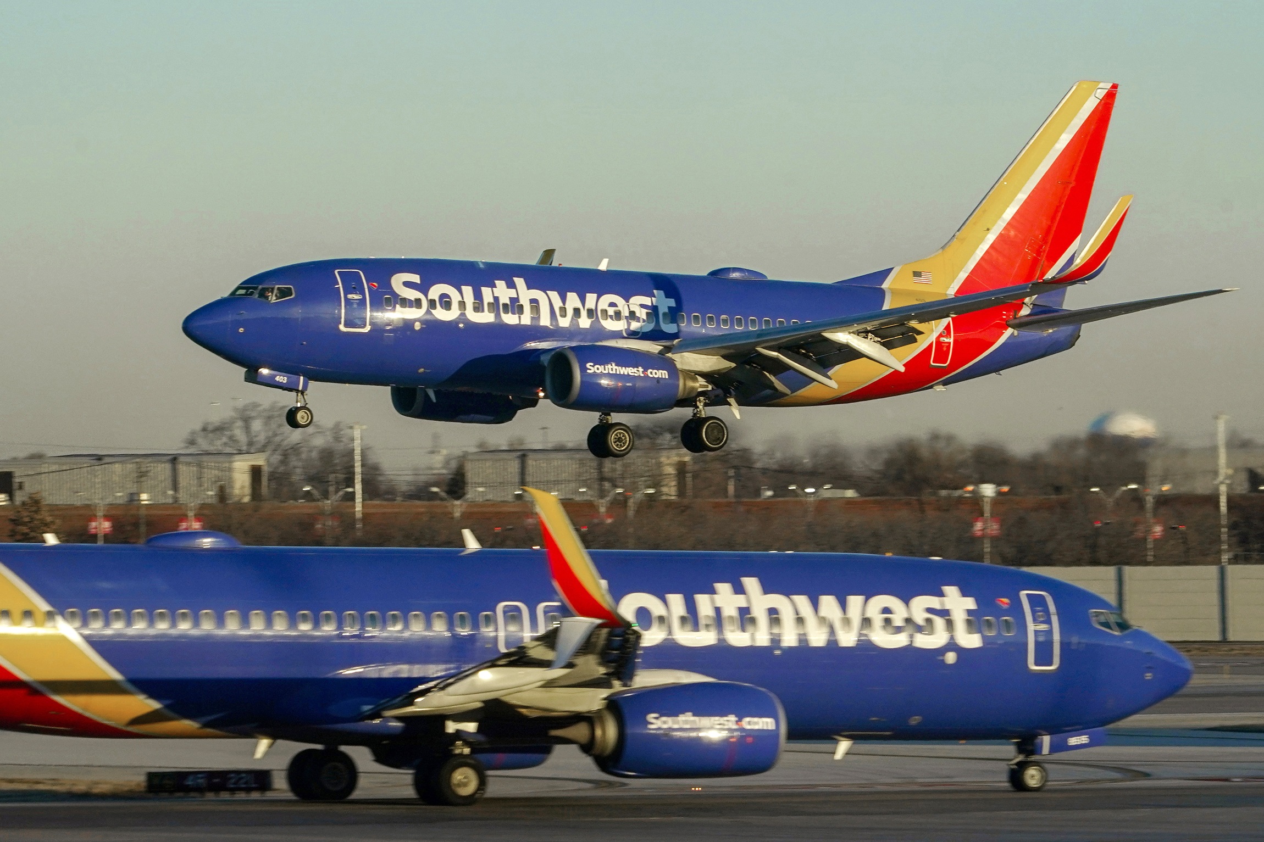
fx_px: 7021
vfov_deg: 6.9
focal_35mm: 200
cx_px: 632
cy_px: 421
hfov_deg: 10.3
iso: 640
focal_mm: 200
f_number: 13
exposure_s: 1/250
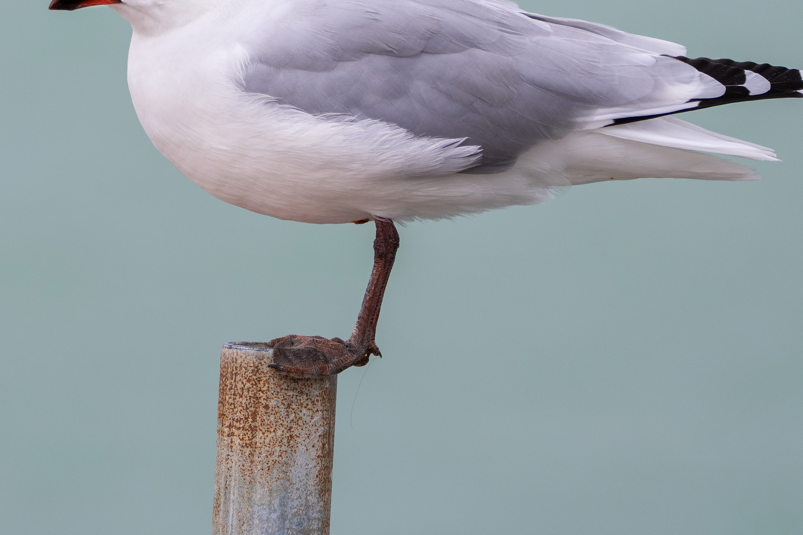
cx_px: 272
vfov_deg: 2.6
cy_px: 137
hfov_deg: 3.8
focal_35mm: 537
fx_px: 11976
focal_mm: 240
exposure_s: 1/500
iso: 280
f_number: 5.6
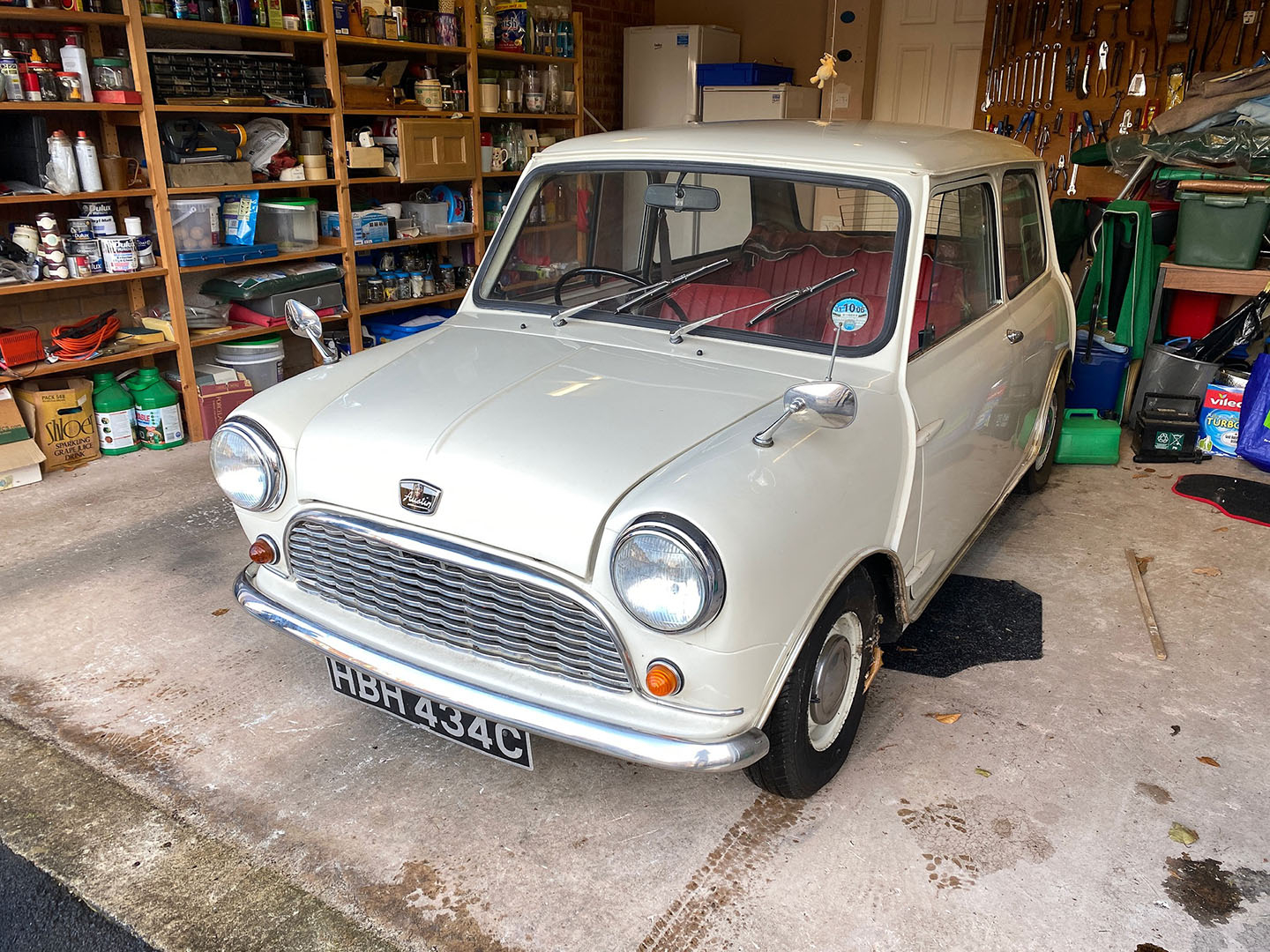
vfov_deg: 53.1
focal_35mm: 26
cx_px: 635
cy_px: 476
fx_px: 954
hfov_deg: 67.3
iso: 32
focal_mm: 4.25
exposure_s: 1/100
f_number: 1.8
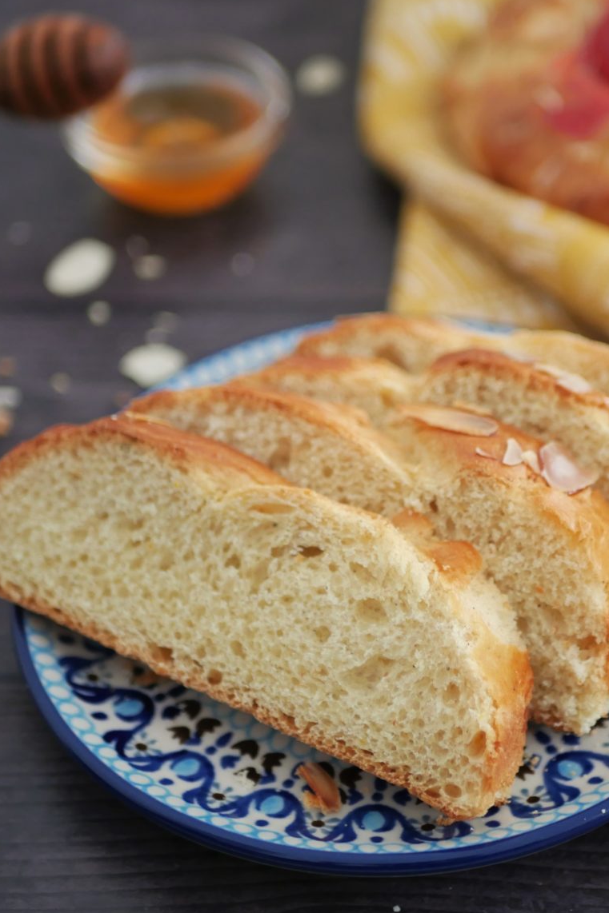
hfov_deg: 19.4
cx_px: 406
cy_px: 456
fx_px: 1777
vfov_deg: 28.8
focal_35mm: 70
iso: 640
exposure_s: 1/60
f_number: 1.7
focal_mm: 25
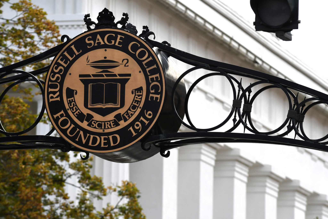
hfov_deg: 7.2
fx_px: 2596
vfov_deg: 4.8
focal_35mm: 285
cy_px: 110
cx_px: 164
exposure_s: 1/2000
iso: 500
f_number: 8
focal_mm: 190
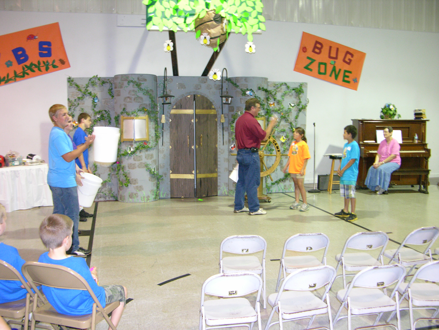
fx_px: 444
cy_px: 165
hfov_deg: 52.6
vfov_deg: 40.7
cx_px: 220
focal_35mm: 35
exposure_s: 1/19.6
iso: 200
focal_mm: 9
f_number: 2.8
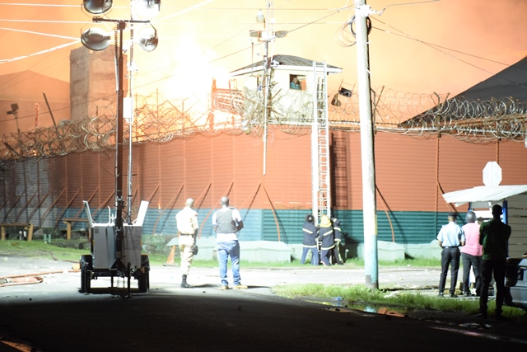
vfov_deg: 17.5
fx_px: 1142
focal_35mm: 78
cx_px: 264
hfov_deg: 26.0
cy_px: 176
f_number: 4.8
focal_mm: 52
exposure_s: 1/15
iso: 2500
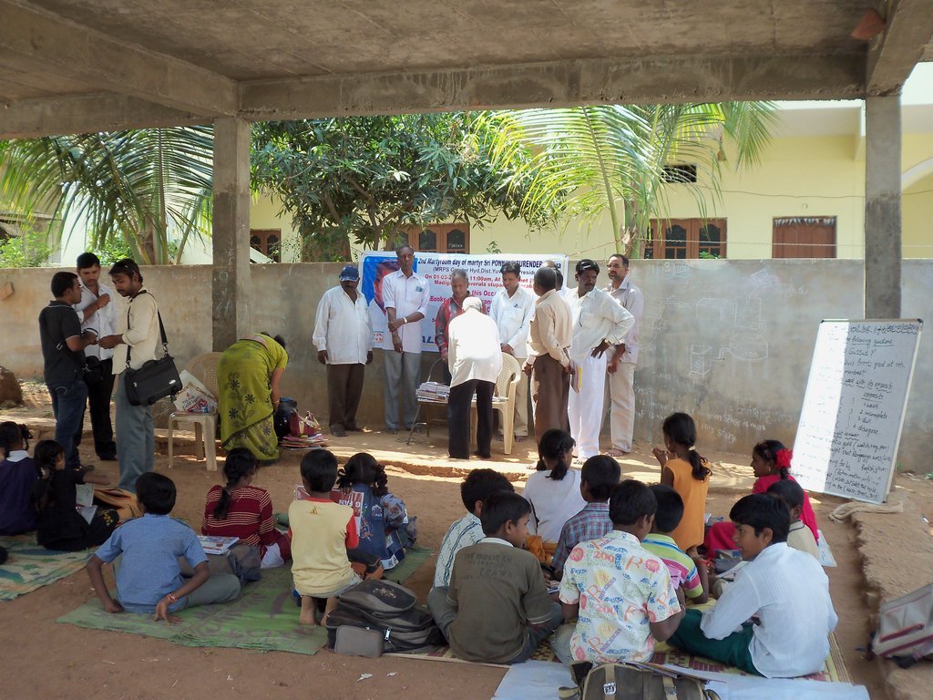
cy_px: 350
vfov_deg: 41.8
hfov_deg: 54.0
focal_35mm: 34
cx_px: 466
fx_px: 916
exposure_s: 1/160
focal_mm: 5.7
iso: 80
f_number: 2.9
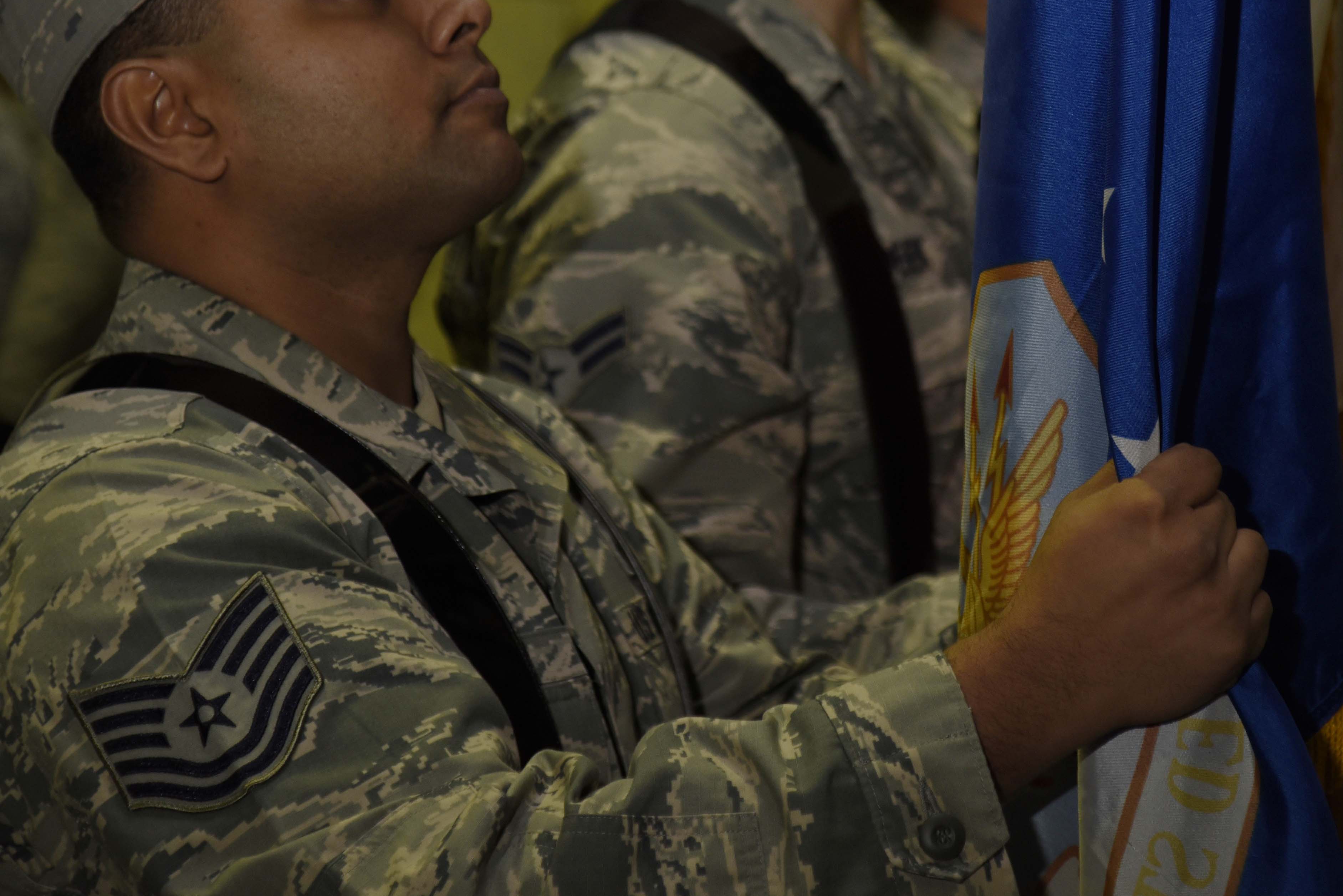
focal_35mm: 131
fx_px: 4889
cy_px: 217
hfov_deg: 15.6
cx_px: 850
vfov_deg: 10.5
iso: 800
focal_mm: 82
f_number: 4
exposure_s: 1/100
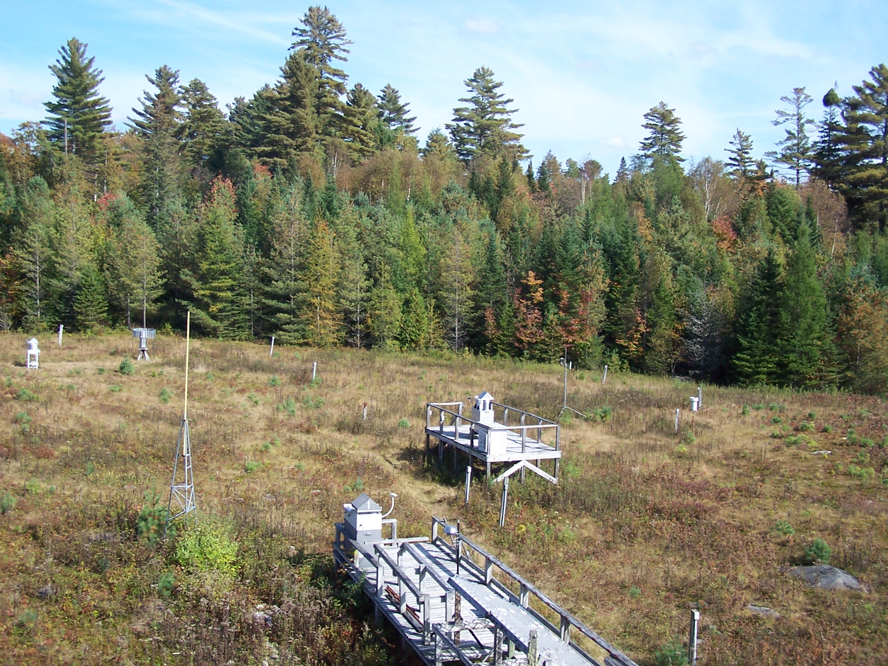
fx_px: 1026
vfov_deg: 36.0
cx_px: 444
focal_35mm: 40
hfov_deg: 46.8
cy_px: 333
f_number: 2.8
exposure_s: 1/500
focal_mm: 6.7
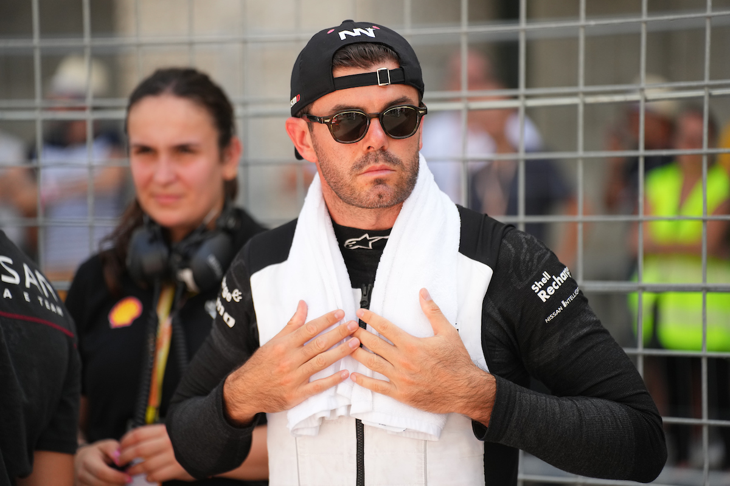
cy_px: 243
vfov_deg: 9.1
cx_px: 365
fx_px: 3041
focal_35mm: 150
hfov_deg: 13.7
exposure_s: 1/3200
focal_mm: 150
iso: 800
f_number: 2.8
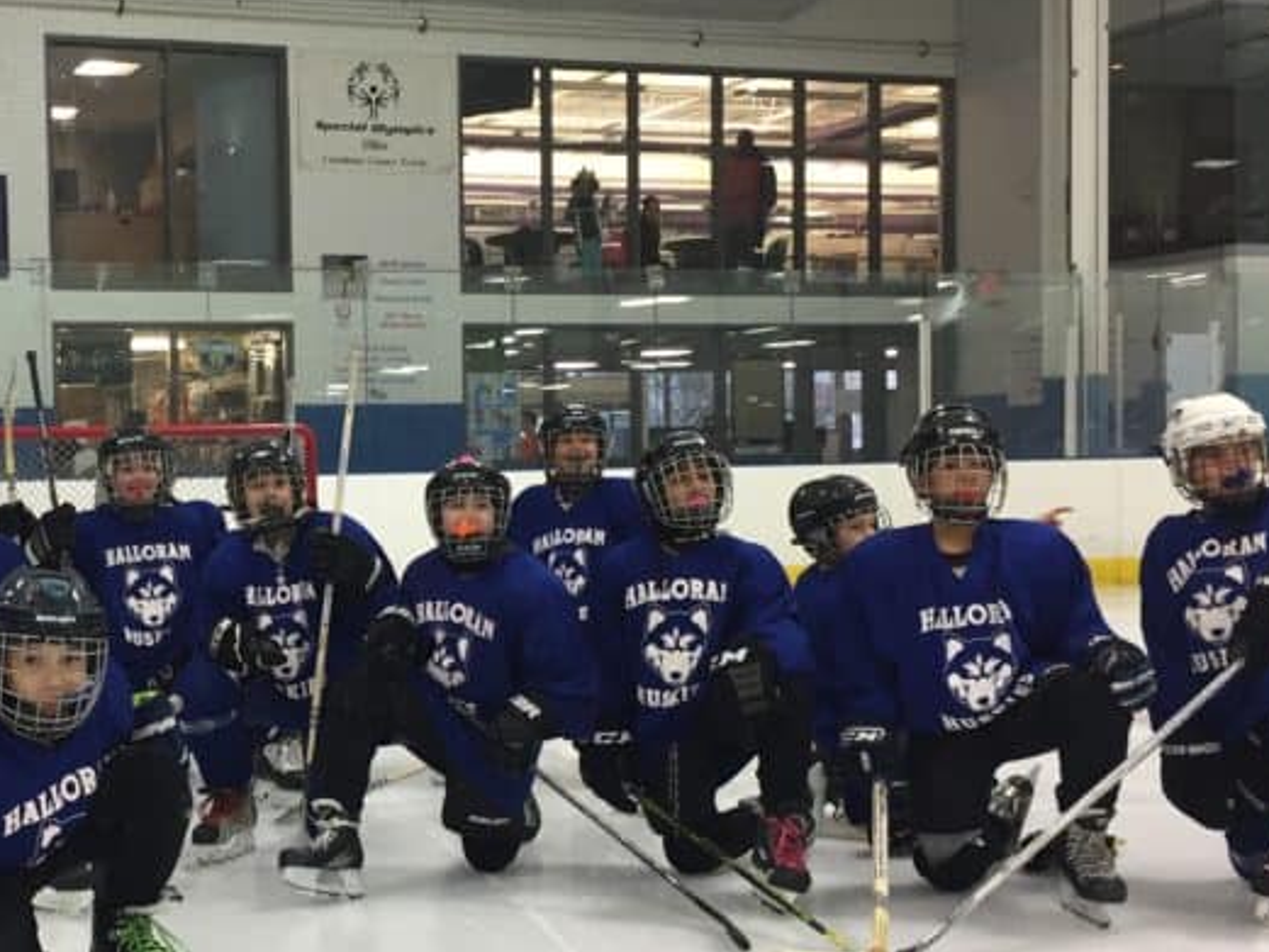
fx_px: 2090
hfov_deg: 32.8
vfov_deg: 25.6
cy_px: 565
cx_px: 251
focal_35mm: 57
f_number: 2.2
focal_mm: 4.15
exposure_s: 1/30
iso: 32
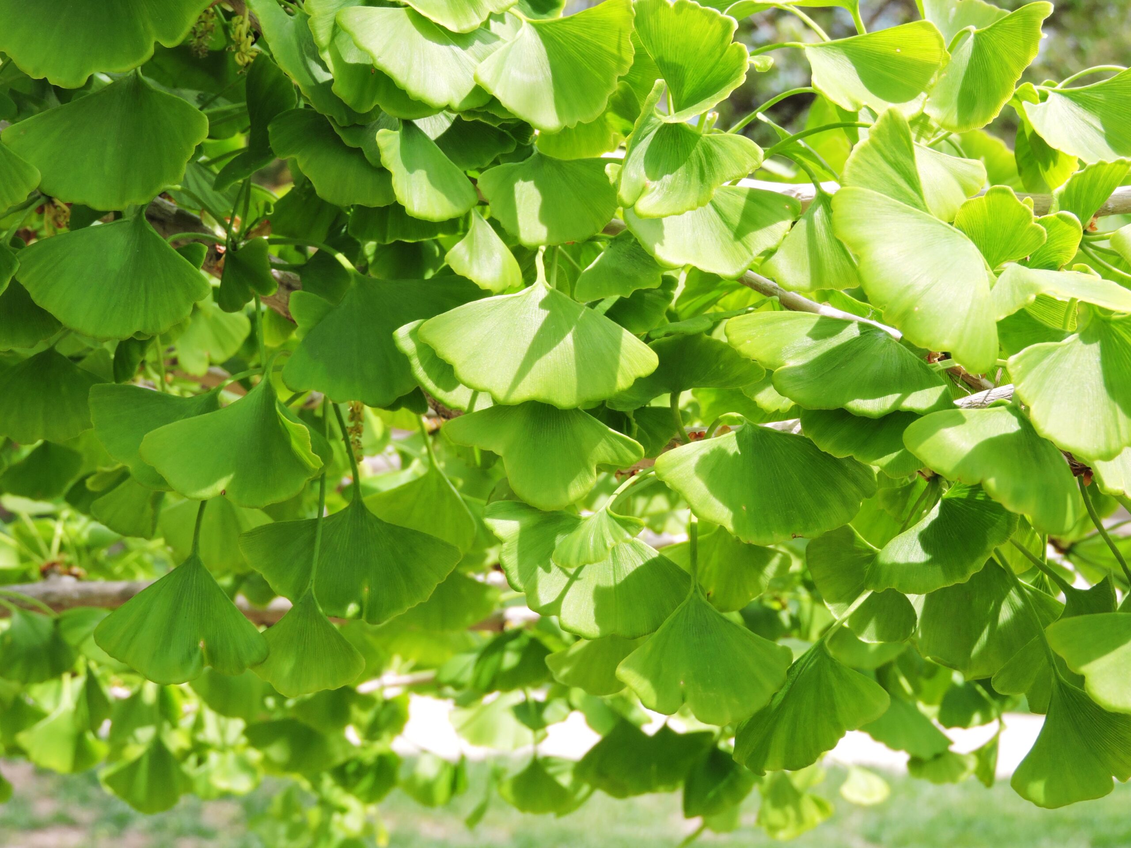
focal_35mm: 70
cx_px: 566
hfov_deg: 27.8
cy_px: 424
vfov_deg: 21.0
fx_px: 2287
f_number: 4.5
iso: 100
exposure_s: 1/200
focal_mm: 12.5
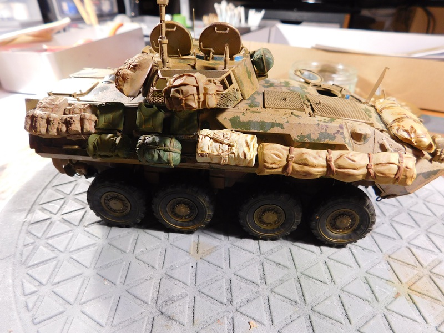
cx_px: 222
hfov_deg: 73.9
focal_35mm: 23
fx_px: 295
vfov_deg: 58.9
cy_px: 166
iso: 180
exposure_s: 1/30
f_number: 3
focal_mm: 4
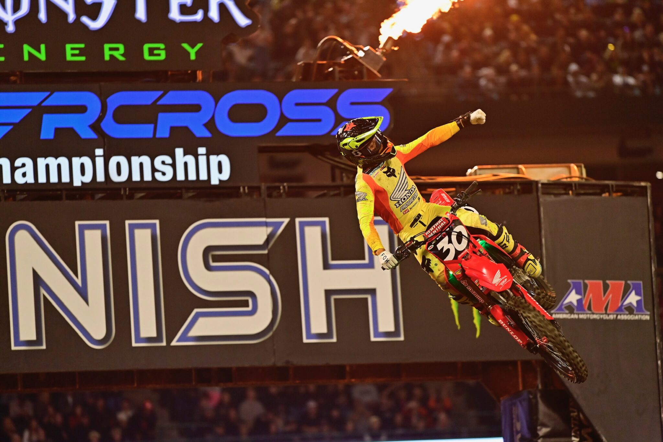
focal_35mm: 300
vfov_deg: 4.6
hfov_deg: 6.9
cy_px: 221
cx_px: 332
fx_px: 5524
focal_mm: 300
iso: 2200
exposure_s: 1/1000
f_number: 4
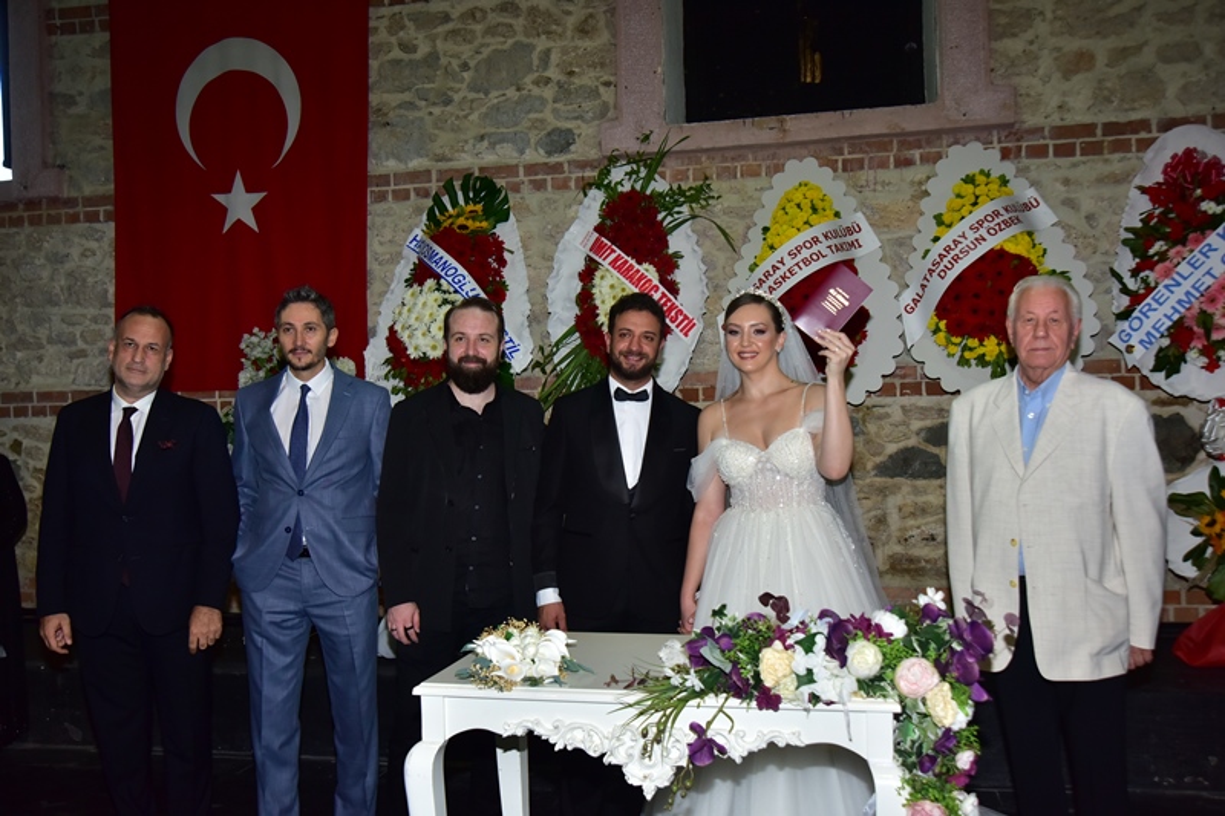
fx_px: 1157
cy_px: 408
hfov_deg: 55.8
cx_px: 612
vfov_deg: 38.9
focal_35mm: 34
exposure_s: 1/200
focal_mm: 34
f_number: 6.3
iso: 800
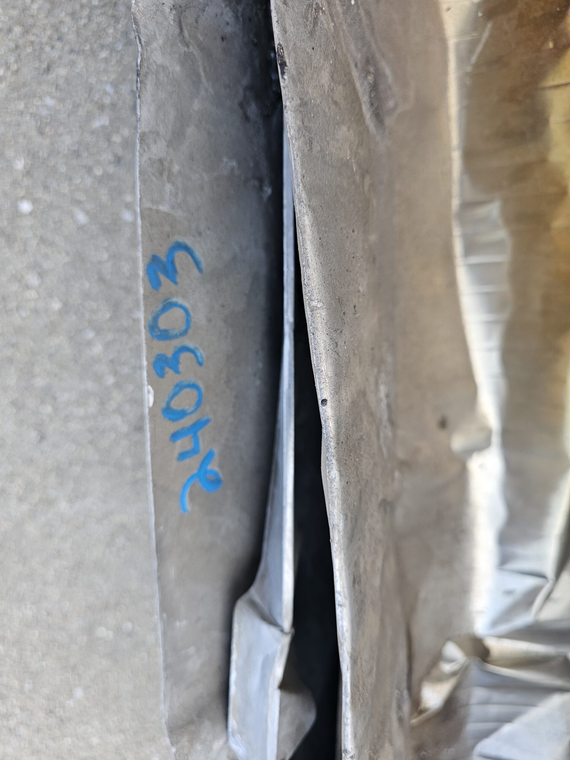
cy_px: 380
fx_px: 505
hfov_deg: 58.9
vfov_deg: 73.9
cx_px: 285
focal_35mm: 23
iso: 64
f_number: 1.7
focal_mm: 6.3
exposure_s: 1/180
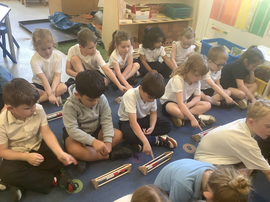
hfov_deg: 58.4
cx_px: 135
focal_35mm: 31
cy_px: 101
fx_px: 242
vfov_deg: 45.4
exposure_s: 1/50
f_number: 2.4
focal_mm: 3.3
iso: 125
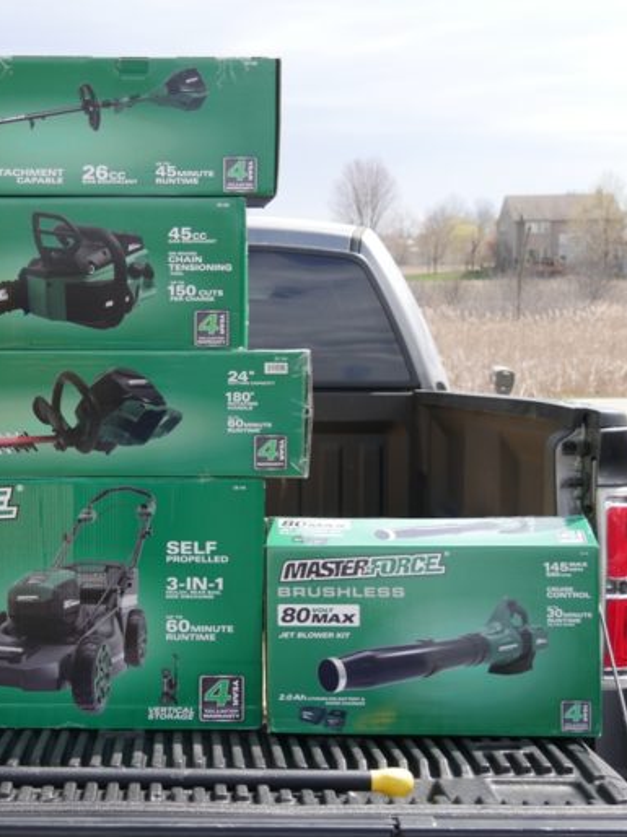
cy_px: 418
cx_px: 138
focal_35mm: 65
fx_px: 1571
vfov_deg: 29.8
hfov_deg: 22.3
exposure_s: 1/500
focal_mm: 24
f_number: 4.1
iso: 200
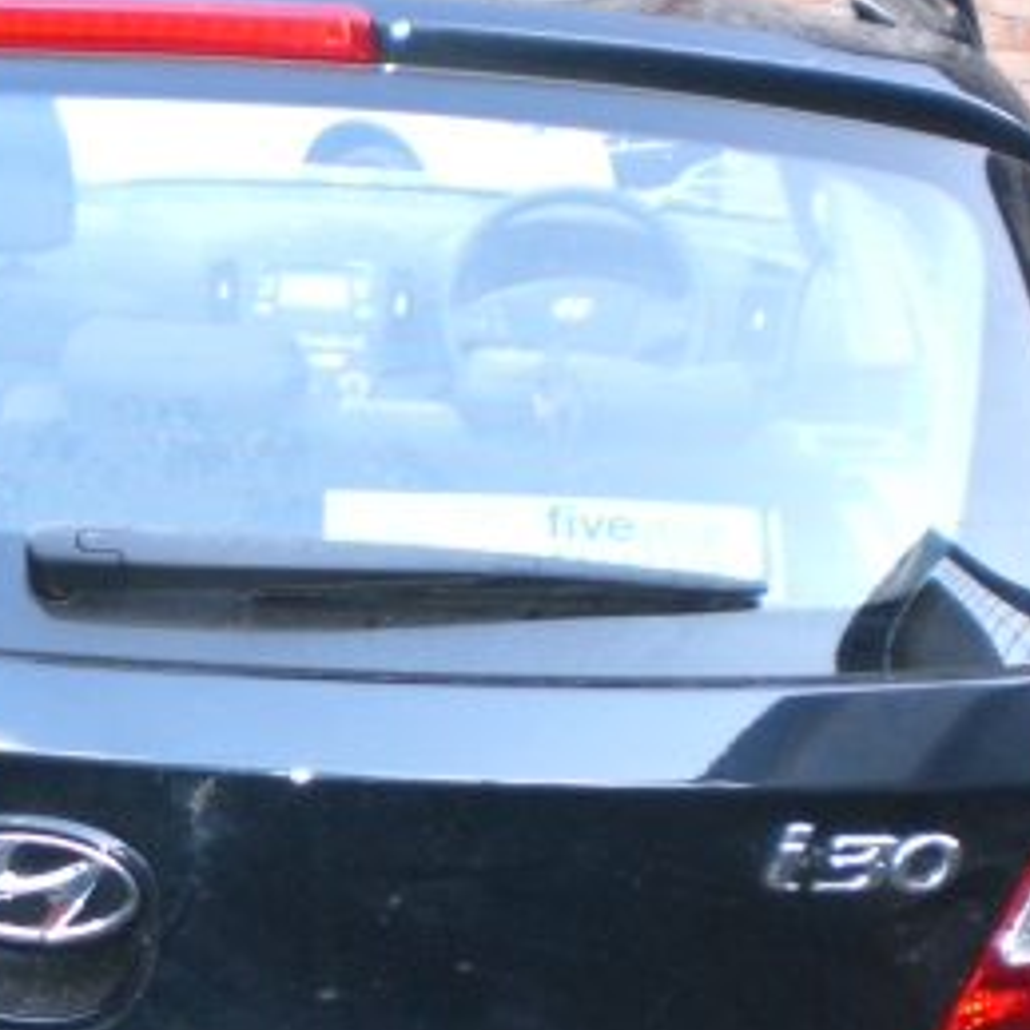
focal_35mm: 83
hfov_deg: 20.4
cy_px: 839
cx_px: 68
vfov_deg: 20.6
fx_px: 2794
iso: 200
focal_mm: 6.3
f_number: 3.1
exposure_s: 1/80
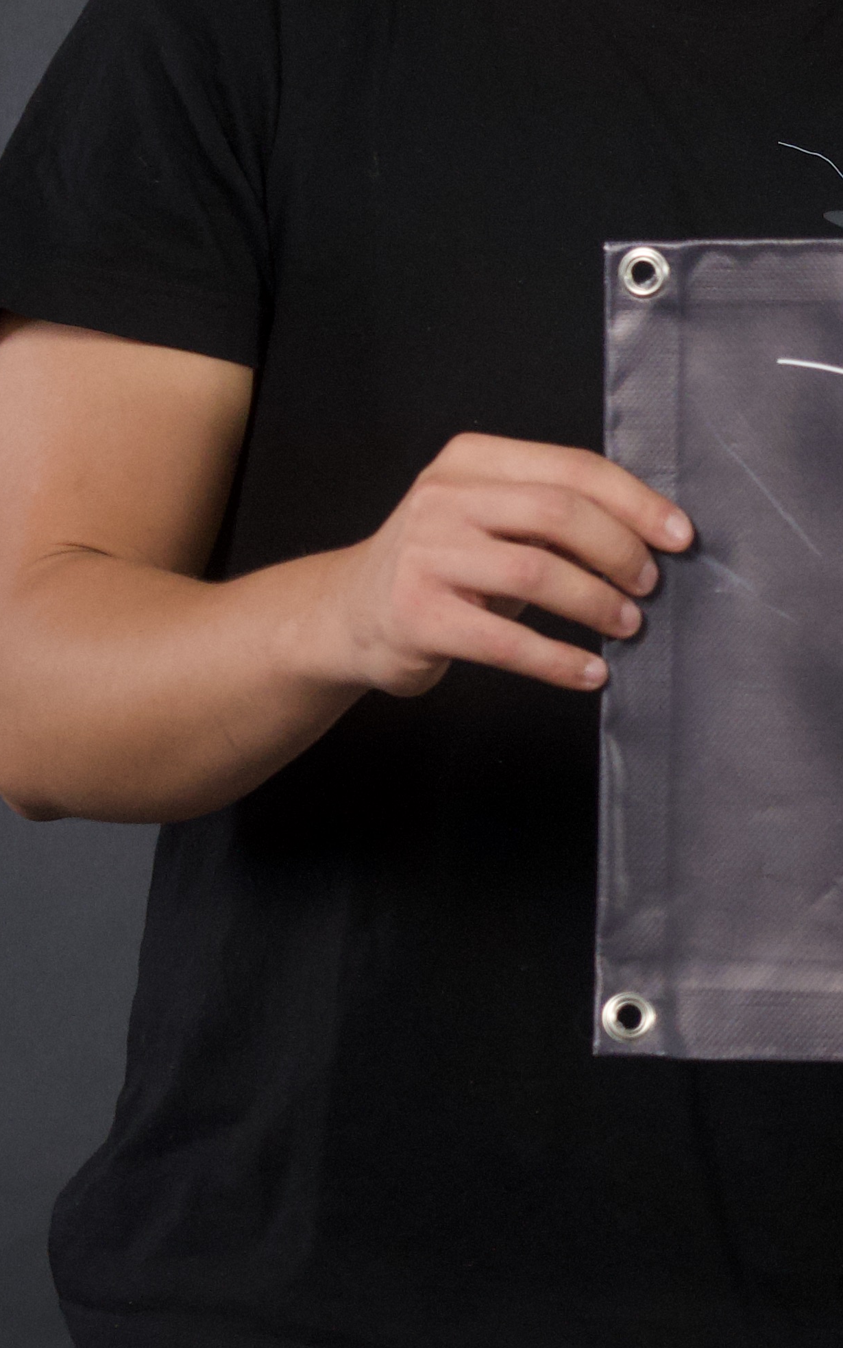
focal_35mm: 196
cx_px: 1253
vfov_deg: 10.7
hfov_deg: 6.6
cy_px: 445
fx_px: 7205
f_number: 4
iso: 1600
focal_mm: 54
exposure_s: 1/320
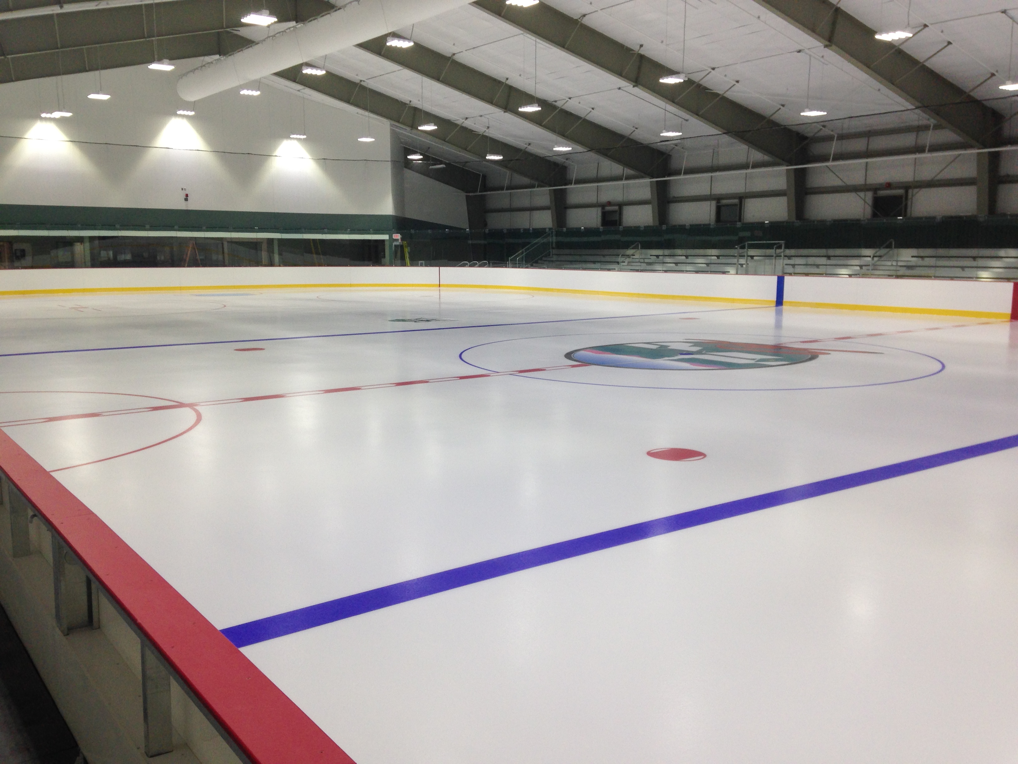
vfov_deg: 42.9
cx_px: 509
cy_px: 382
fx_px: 970
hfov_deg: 55.4
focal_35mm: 33
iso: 64
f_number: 2.4
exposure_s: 1/120
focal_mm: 4.12
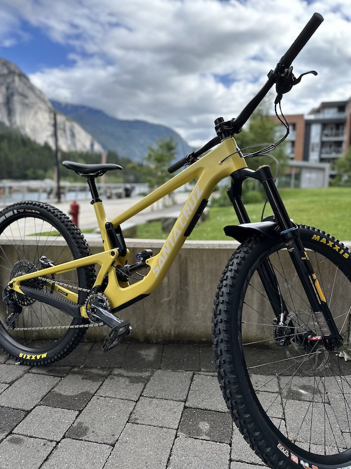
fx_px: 324
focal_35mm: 24
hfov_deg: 56.8
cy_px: 234
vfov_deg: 71.6
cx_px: 176
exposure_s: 1/1949
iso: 80
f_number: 1.78
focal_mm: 6.86
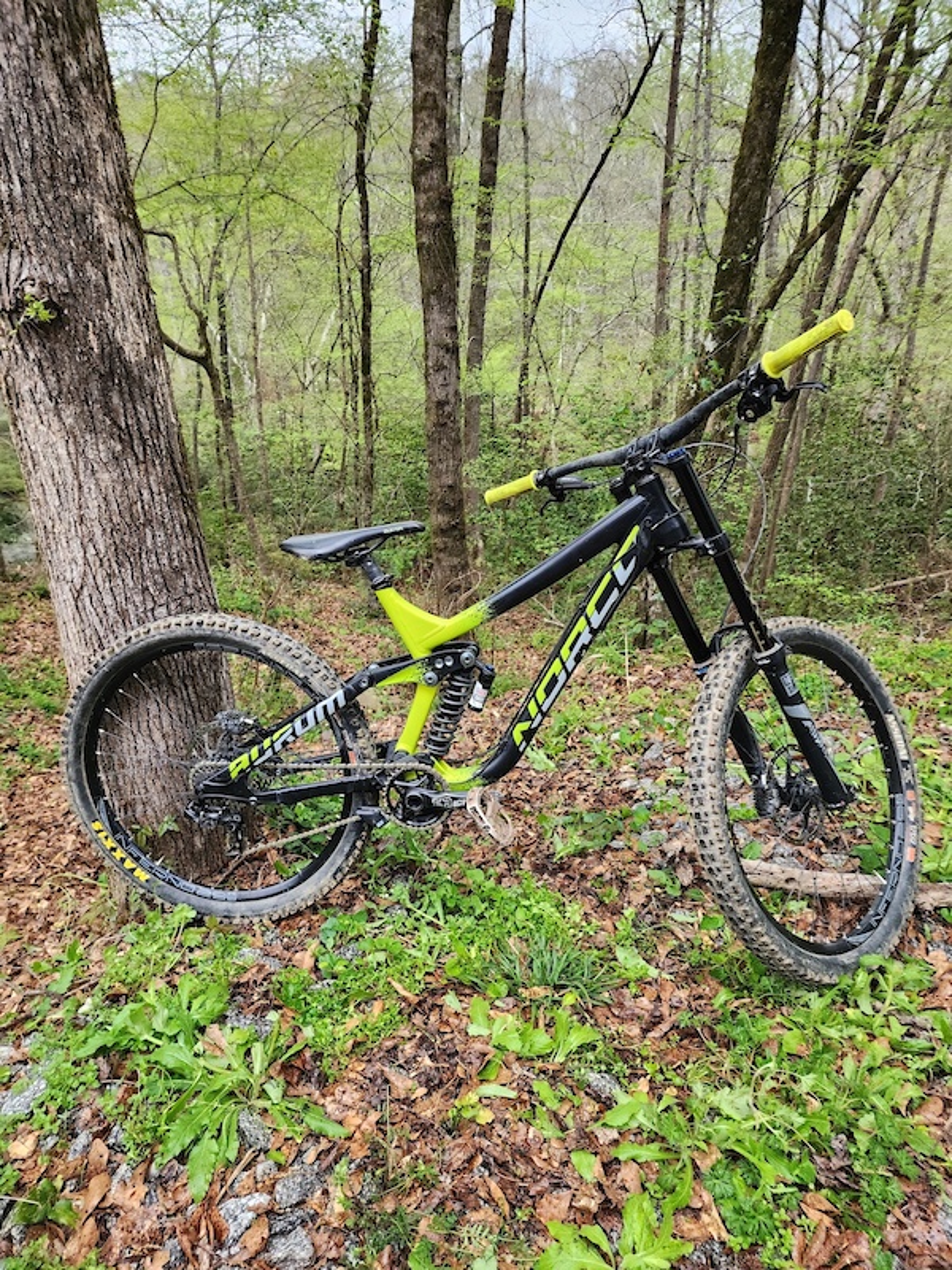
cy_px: 635
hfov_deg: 58.9
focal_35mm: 23
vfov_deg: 73.9
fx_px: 843
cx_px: 476
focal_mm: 6.4
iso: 200
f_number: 1.8
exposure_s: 1/120
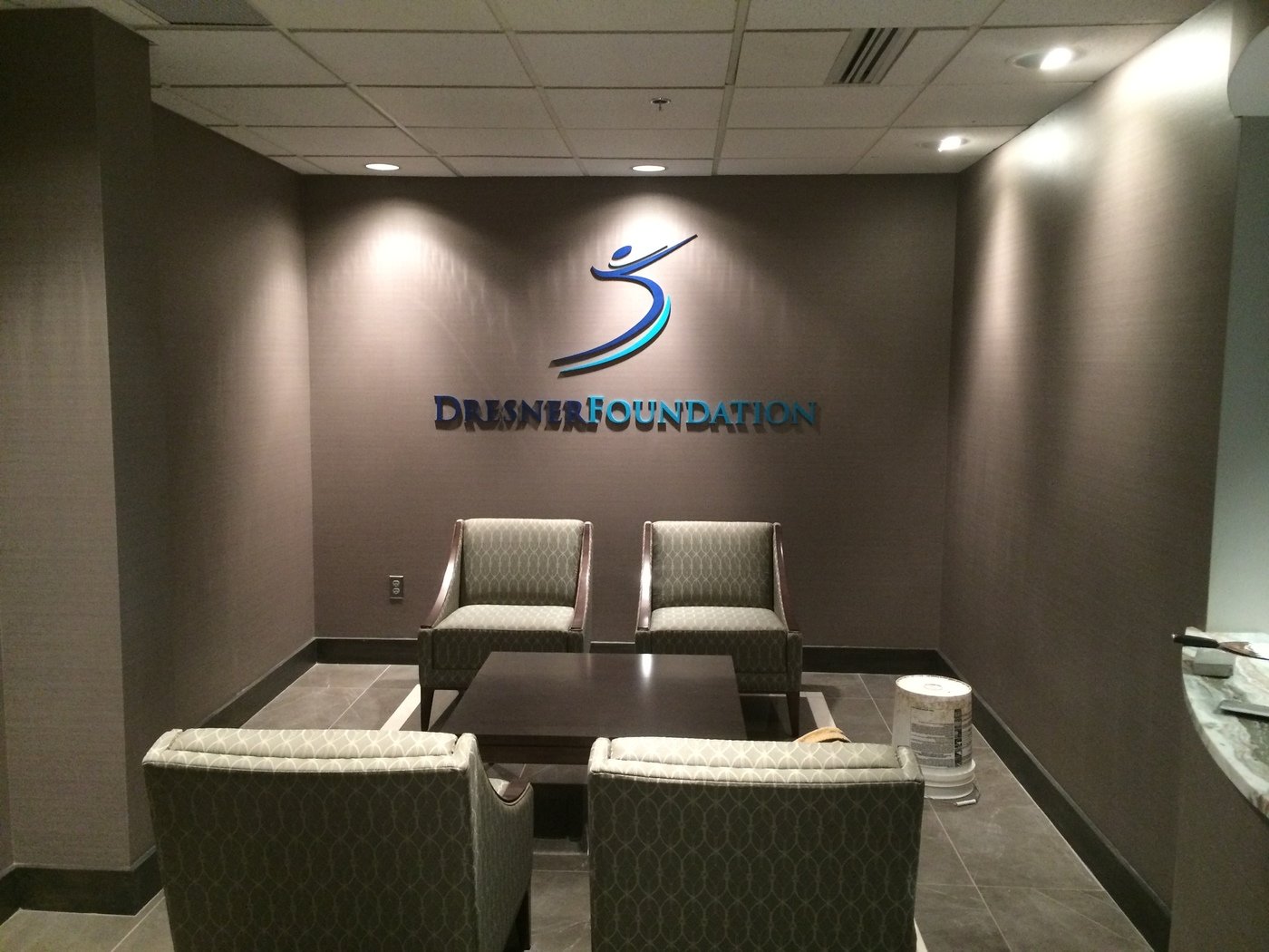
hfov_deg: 60.0
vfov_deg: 46.8
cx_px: 634
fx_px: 1100
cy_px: 476
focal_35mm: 30
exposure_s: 1/30
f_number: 2.2
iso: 250
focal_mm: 4.12
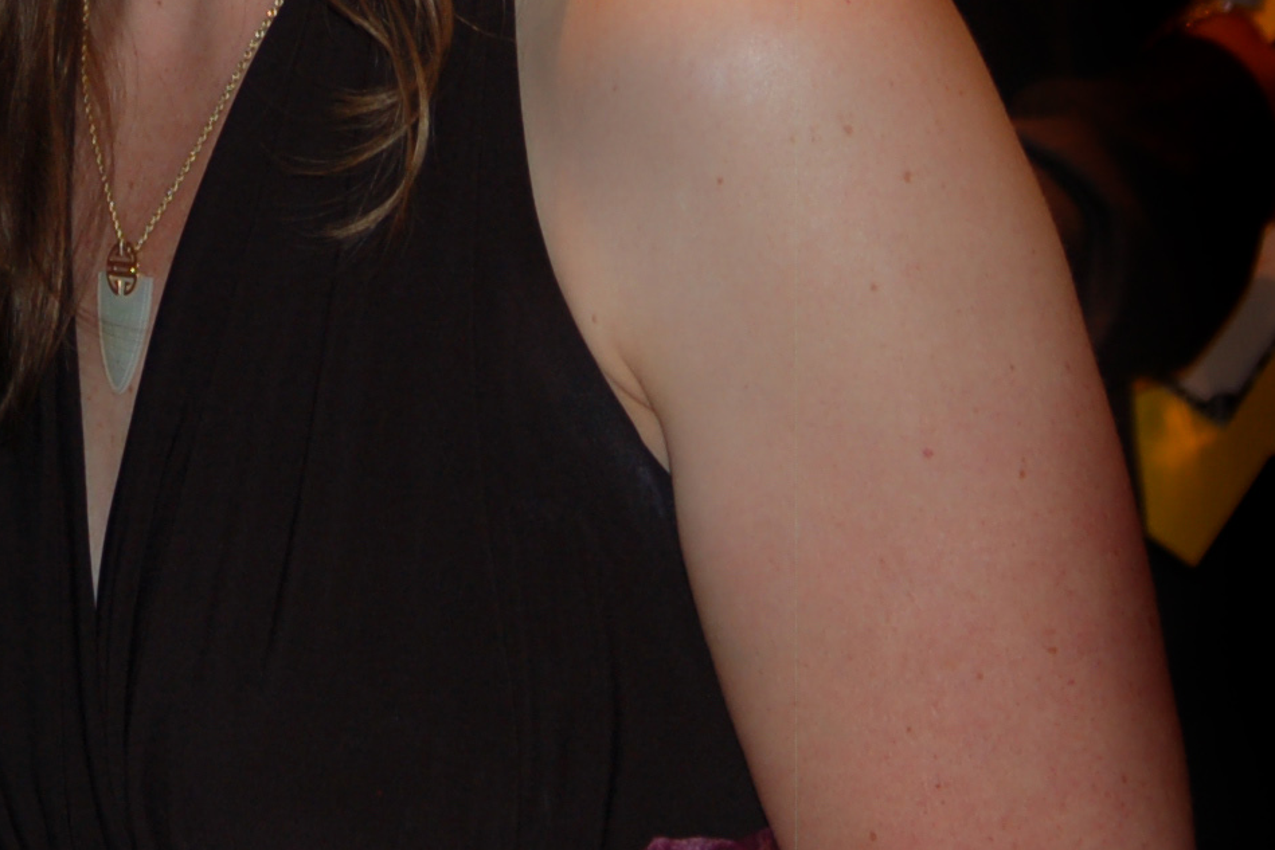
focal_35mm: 133
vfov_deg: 10.0
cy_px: -470
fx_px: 4711
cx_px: -8
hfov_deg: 15.1
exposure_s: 1/60
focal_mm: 28
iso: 200
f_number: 3.3
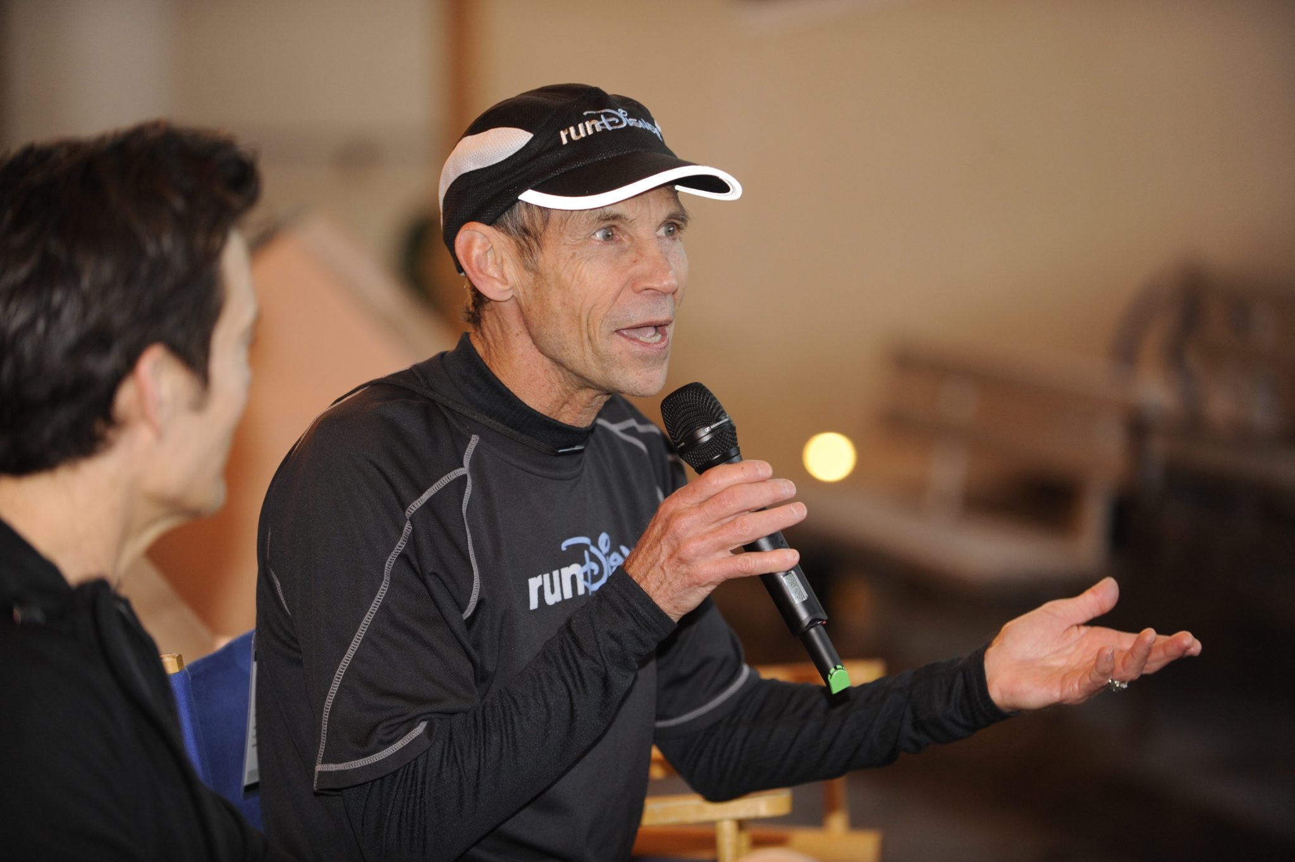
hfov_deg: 14.7
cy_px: 431
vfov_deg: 9.8
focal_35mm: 140
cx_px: 648
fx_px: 5033
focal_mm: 140
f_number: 2.8
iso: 1250
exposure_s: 1/200
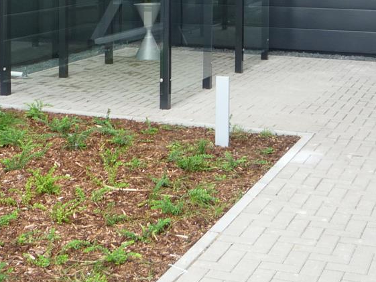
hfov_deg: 25.3
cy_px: -39
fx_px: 837
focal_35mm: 77
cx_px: 151
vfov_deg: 18.3
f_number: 3.3
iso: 100
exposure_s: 1/40
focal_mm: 5.2
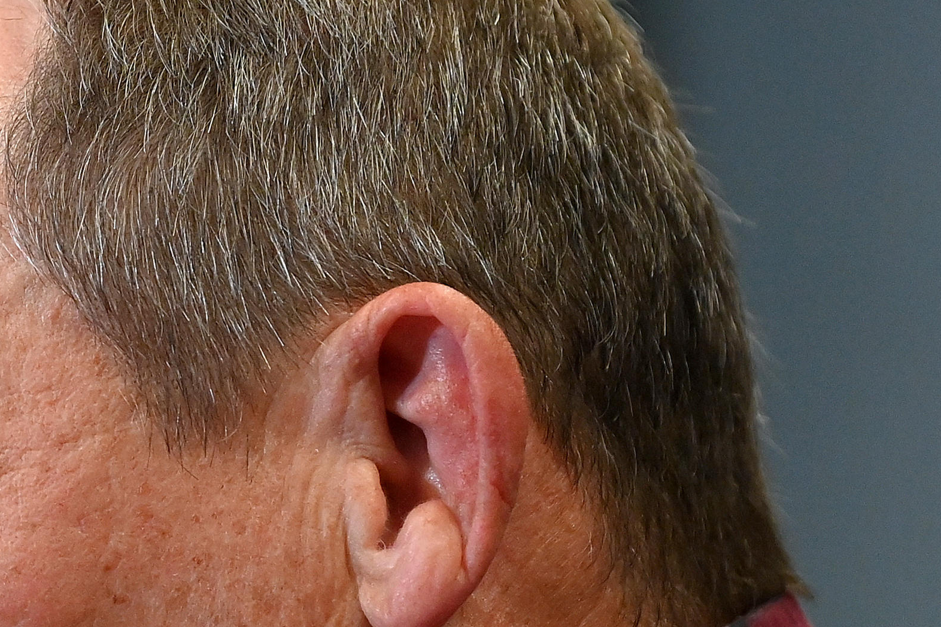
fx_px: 16623
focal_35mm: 636
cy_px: 604
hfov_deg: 3.2
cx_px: -80
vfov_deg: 2.2
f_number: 4
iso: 5000
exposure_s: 1/400
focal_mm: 200
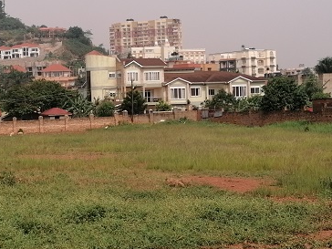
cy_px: 106
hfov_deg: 25.1
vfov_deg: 19.1
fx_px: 739
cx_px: 87
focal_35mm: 77
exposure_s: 1/1312
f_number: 1.8
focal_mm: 4.75
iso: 50
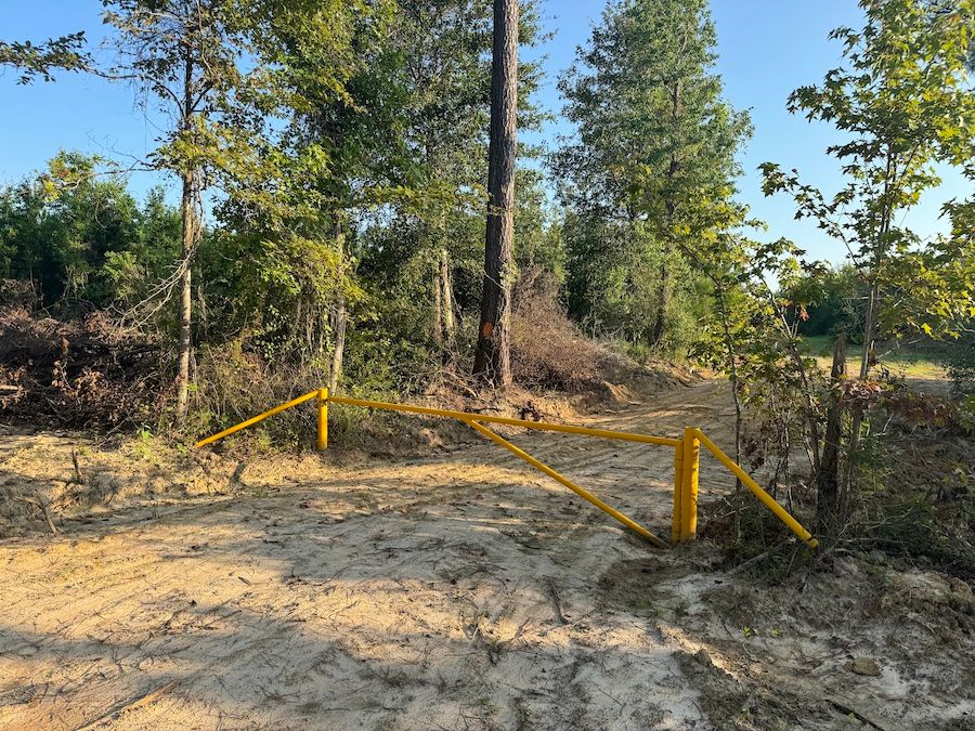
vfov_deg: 56.8
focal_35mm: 24
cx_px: 488
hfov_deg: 71.6
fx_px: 676
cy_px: 366
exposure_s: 1/1285
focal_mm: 6.76
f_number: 1.78
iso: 80
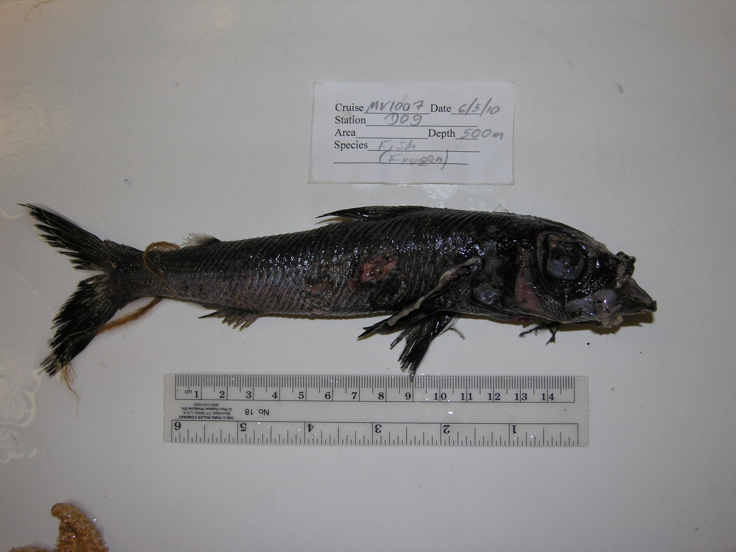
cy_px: 276
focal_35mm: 37
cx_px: 368
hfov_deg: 50.1
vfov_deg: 38.7
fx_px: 787
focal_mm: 9.3
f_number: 3.1
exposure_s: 1/60.1
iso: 50
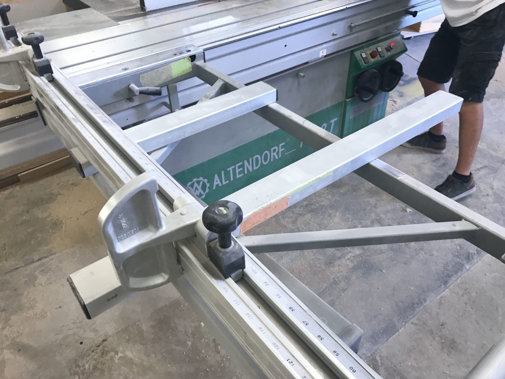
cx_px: 252
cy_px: 190
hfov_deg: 63.4
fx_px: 408
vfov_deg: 49.7
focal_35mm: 28
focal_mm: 3.99
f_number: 1.8
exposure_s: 1/30
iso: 25
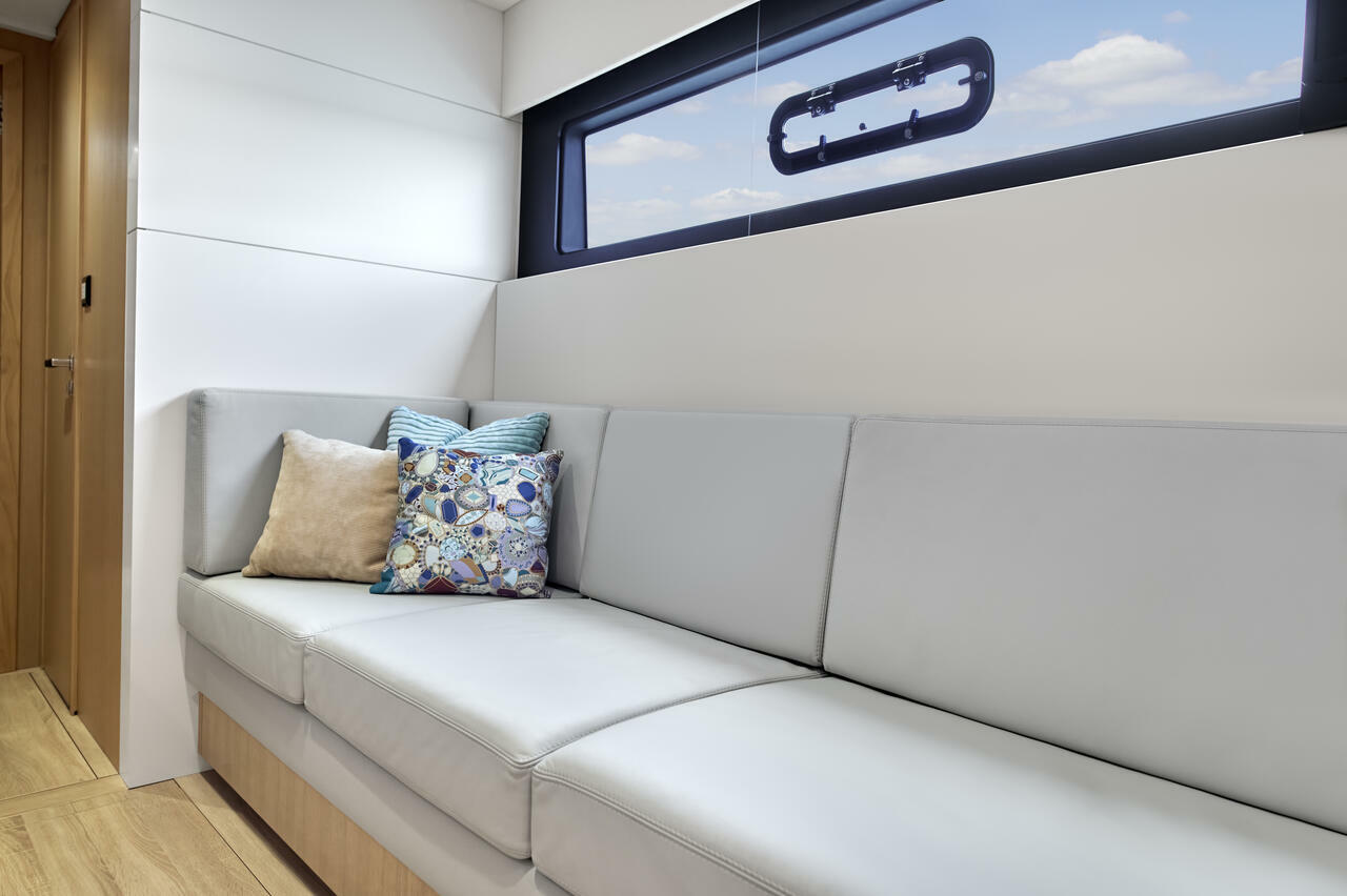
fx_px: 897
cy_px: 448
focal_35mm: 24
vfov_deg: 53.1
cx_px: 674
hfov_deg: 73.8
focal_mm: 24
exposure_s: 1/50
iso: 250
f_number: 5.6
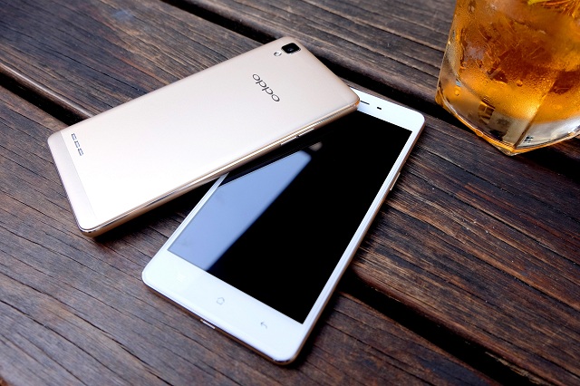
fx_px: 467
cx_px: 290
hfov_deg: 63.7
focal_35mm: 29
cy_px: 193
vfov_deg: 44.9
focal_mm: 19.2
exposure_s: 1/180
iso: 400
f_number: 5.6
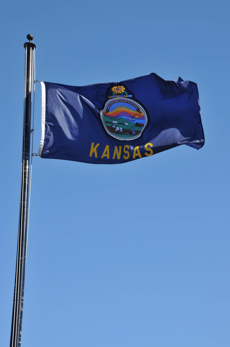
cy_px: 168
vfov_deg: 25.7
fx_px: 759
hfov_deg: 17.2
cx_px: 114
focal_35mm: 79
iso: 200
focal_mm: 50
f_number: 9
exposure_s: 1/320
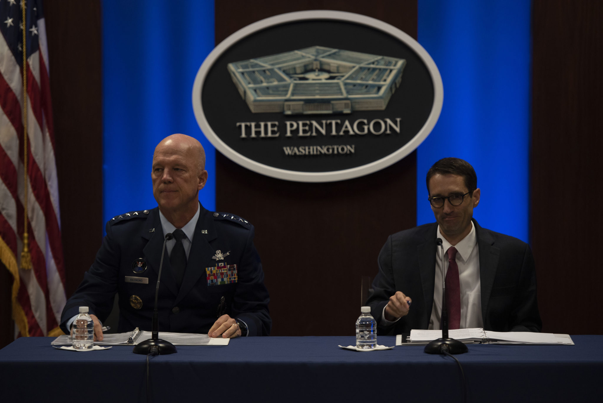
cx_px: 302
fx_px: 2513
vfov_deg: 9.2
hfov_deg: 13.7
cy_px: 202
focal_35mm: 150
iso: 800
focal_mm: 150
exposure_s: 1/200
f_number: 3.2
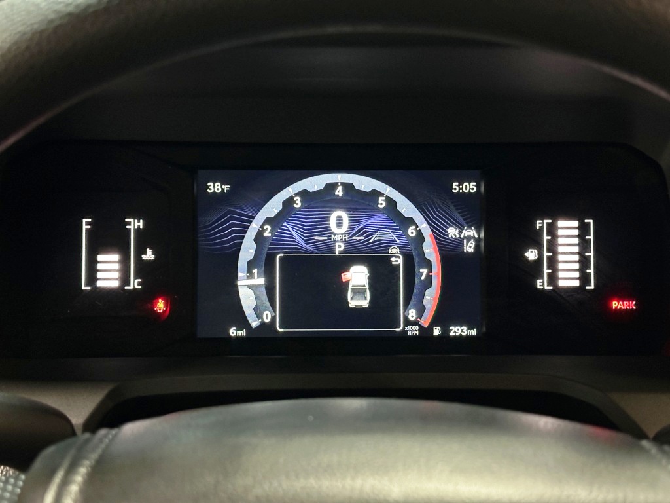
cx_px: 335
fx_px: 929
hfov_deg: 39.7
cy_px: 252
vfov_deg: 30.3
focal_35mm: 48
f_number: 1.78
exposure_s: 1/24
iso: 640
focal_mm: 6.86
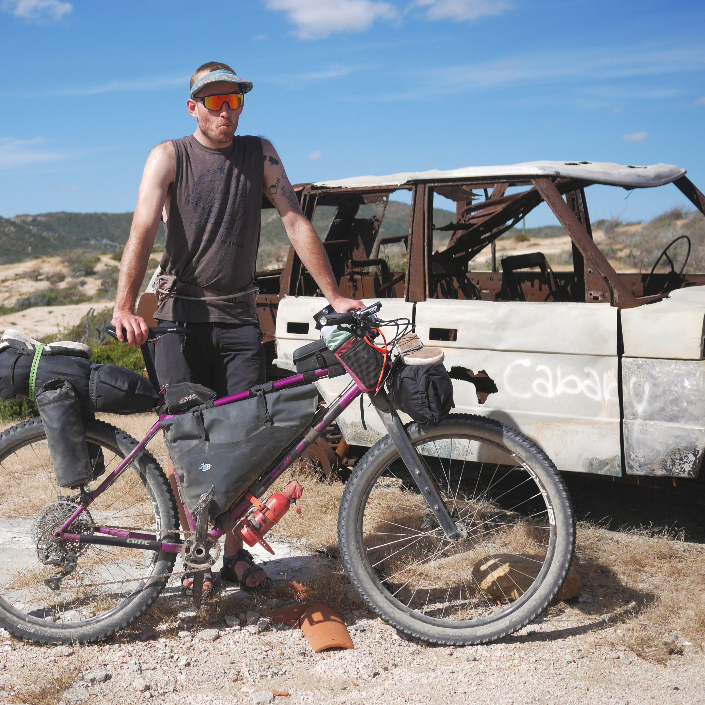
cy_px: 331
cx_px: 277
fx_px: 1152
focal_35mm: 50
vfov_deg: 34.0
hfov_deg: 33.9
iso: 125
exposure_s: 1/8000
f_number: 2.2
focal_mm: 20
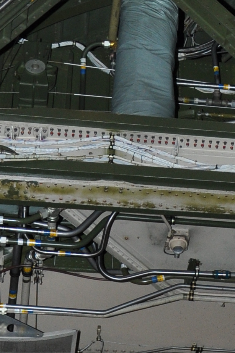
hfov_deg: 8.5
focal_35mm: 153
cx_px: 446
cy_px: 106
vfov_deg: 13.4
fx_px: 1503
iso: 400
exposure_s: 1/60
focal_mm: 22
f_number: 3.8
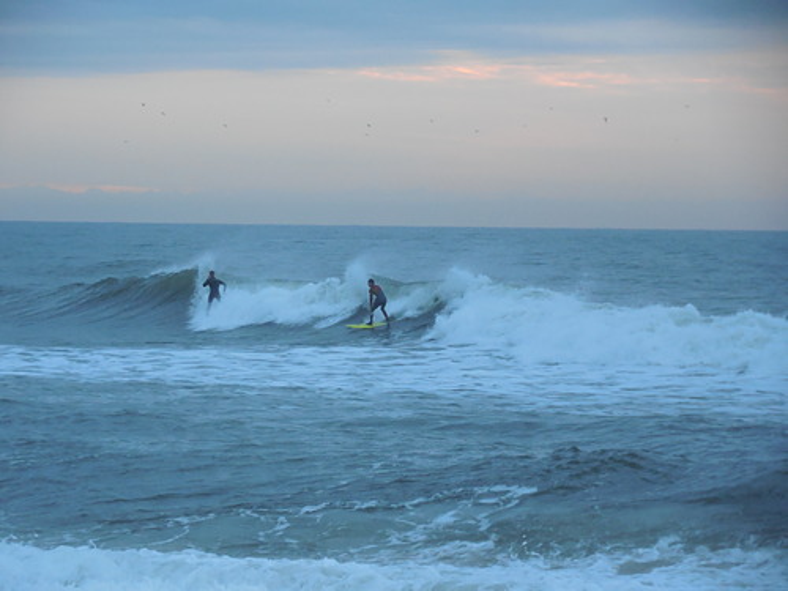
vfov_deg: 7.8
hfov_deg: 10.4
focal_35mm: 191
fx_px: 4348
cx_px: 394
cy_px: 296
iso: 640
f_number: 5
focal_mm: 34.4
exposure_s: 1/60
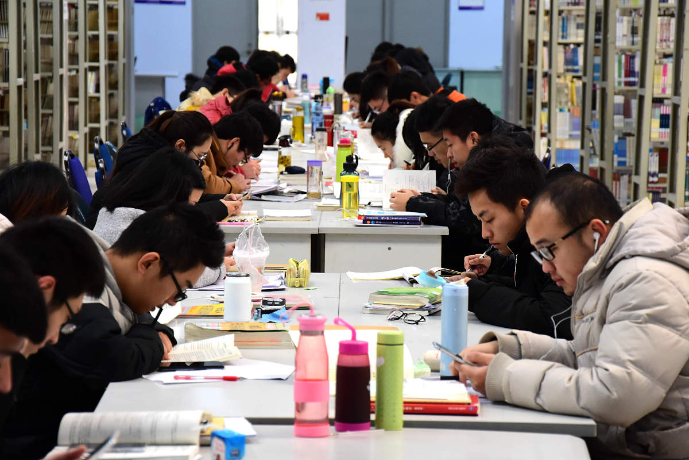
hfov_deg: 16.1
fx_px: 2440
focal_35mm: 128
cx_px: 344
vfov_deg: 10.8
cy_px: 230
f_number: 5.6
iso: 1250
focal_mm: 85
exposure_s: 1/60
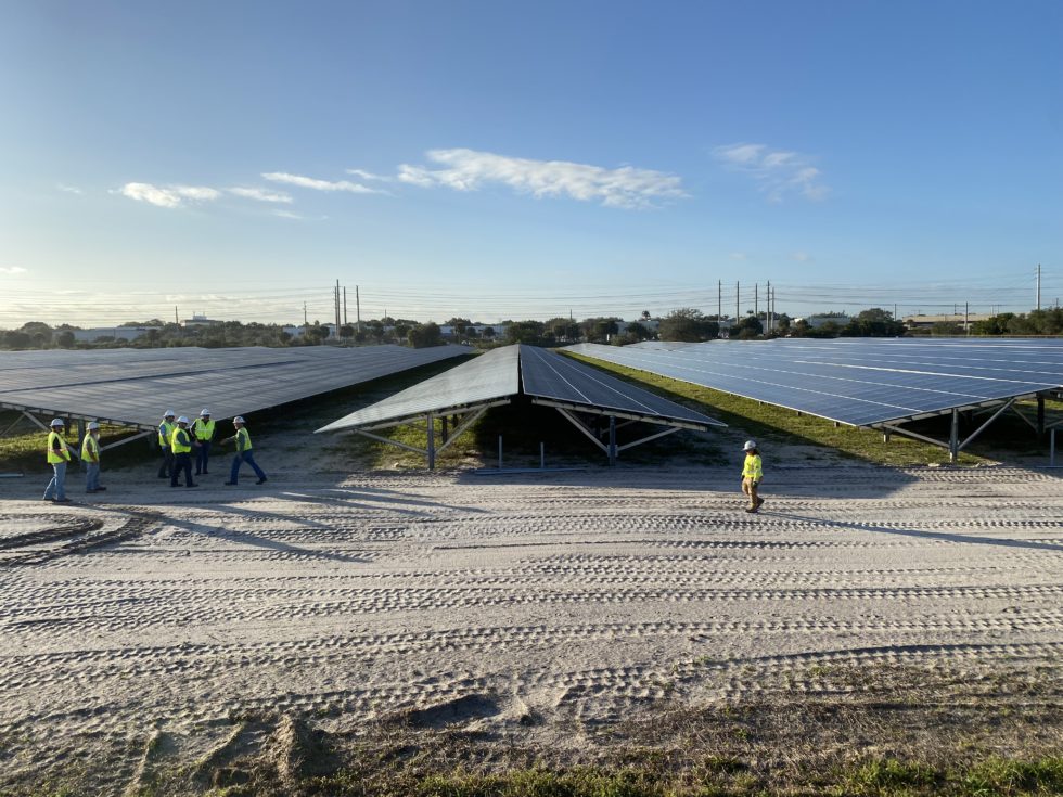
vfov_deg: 53.1
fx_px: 798
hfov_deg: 67.3
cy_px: 398
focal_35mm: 26
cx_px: 532
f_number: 1.8
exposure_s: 1/3300
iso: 32
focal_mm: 4.25
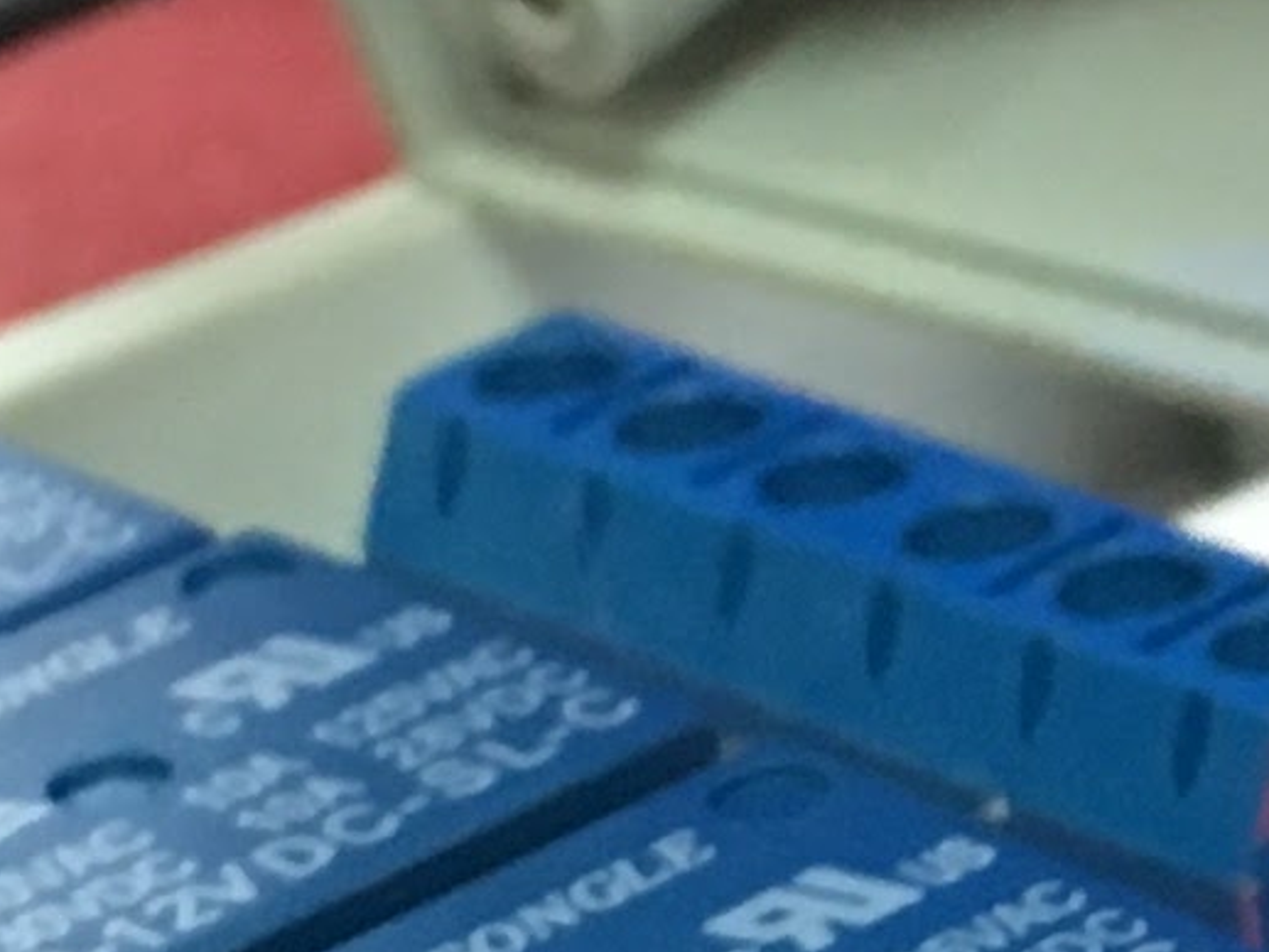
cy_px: 366
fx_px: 8287
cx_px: 2828
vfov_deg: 6.6
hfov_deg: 8.2
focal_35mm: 226
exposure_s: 1/33
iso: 160
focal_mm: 4.15
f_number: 2.2
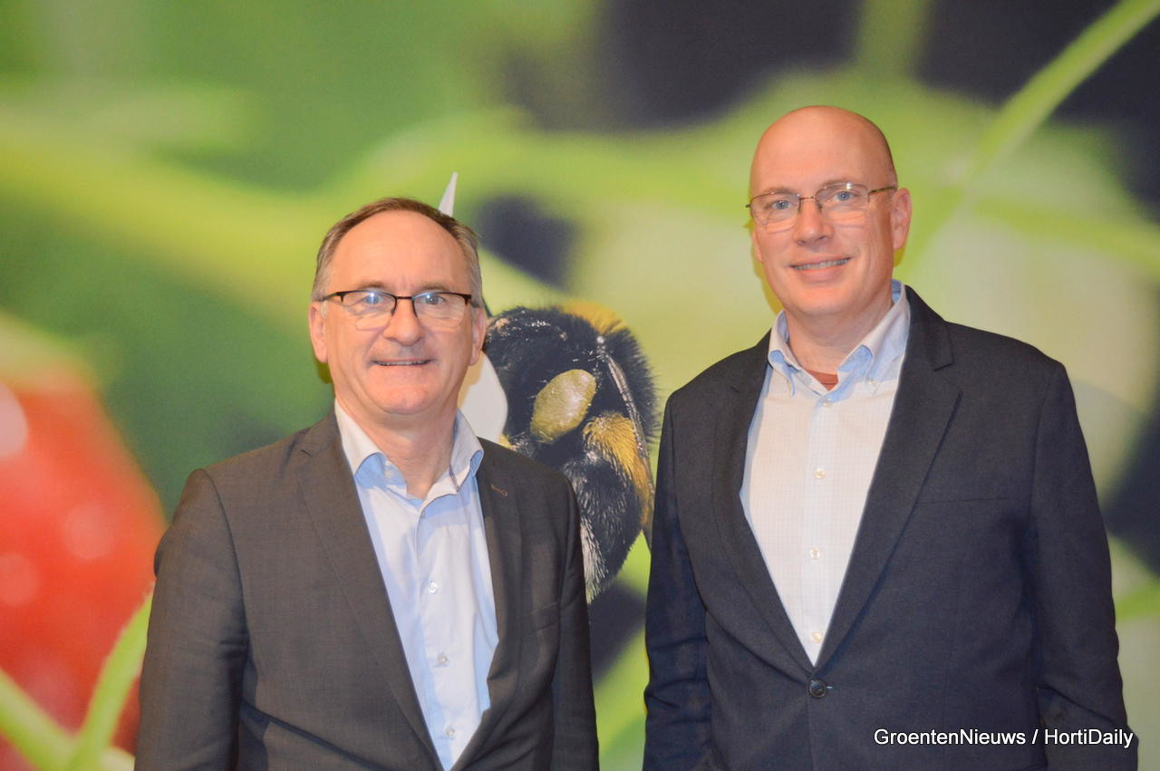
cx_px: 580
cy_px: 386
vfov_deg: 29.8
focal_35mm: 45
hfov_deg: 43.6
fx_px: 1449
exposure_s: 1/200
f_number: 4.2
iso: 1100
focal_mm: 30
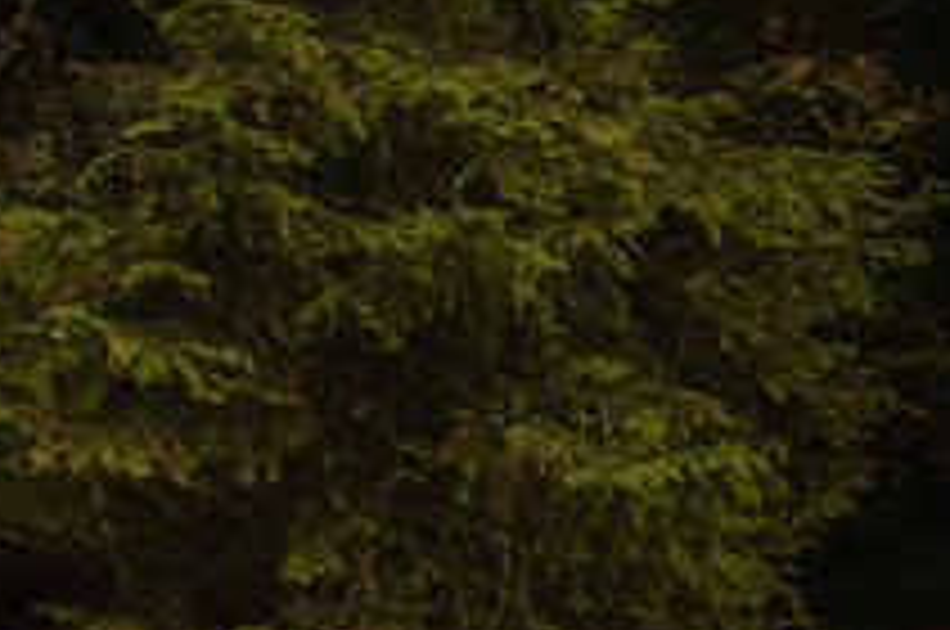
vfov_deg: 6.6
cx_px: 2864
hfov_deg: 8.3
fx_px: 5480
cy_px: 320
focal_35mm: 208
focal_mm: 18
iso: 160
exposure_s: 1/400
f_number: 7.1
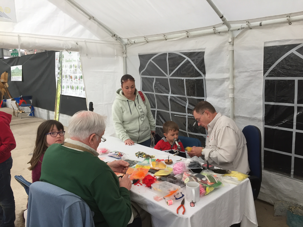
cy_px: 114
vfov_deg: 48.2
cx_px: 152
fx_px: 254
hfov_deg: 61.7
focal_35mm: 29
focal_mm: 4.15
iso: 40
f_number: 2.2
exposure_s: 1/33
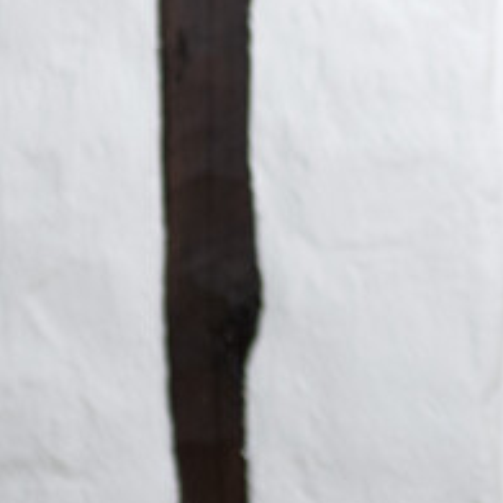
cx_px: 1168
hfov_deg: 6.8
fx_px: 3995
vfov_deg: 7.1
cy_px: -266
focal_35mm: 243
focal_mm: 35
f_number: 1.8
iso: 160
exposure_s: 1/160
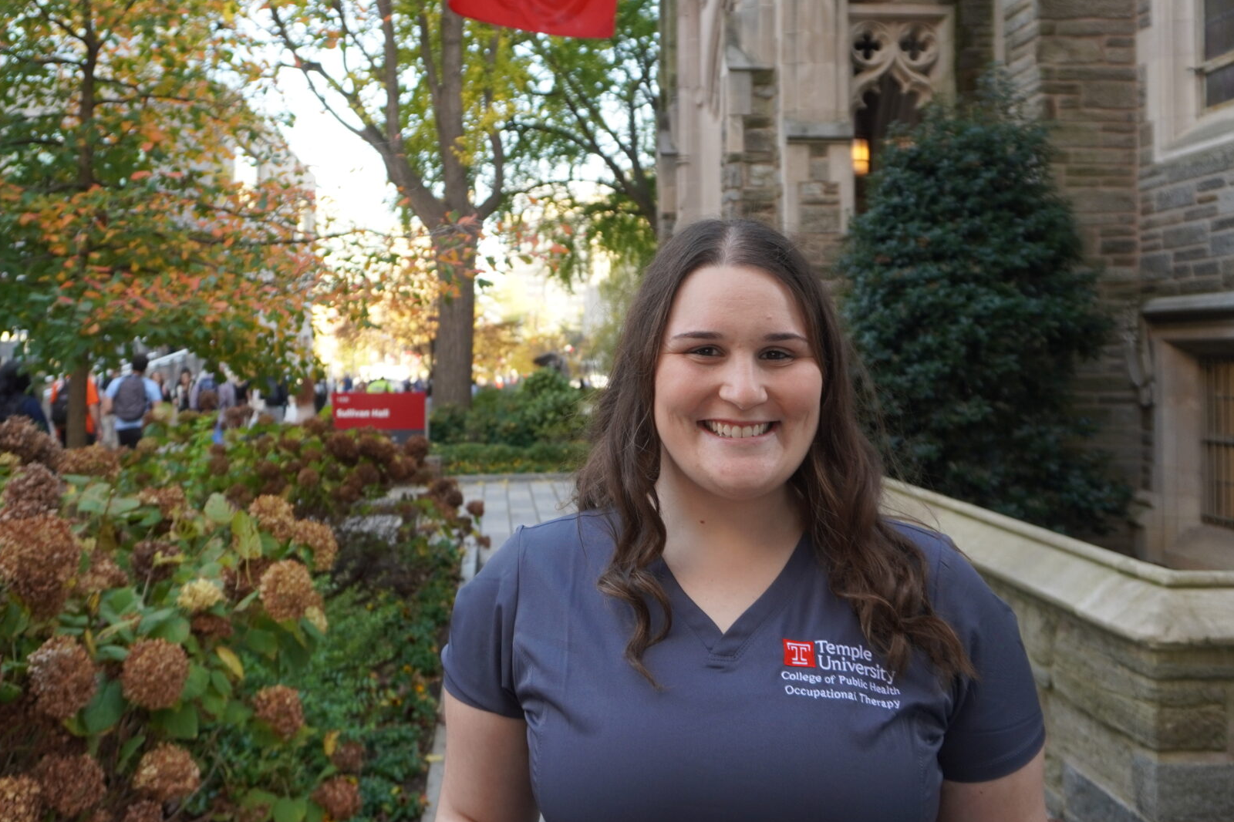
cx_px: 523
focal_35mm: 33
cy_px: 339
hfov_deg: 57.5
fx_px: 1119
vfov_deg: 40.2
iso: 400
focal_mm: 17
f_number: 4
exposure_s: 1/160
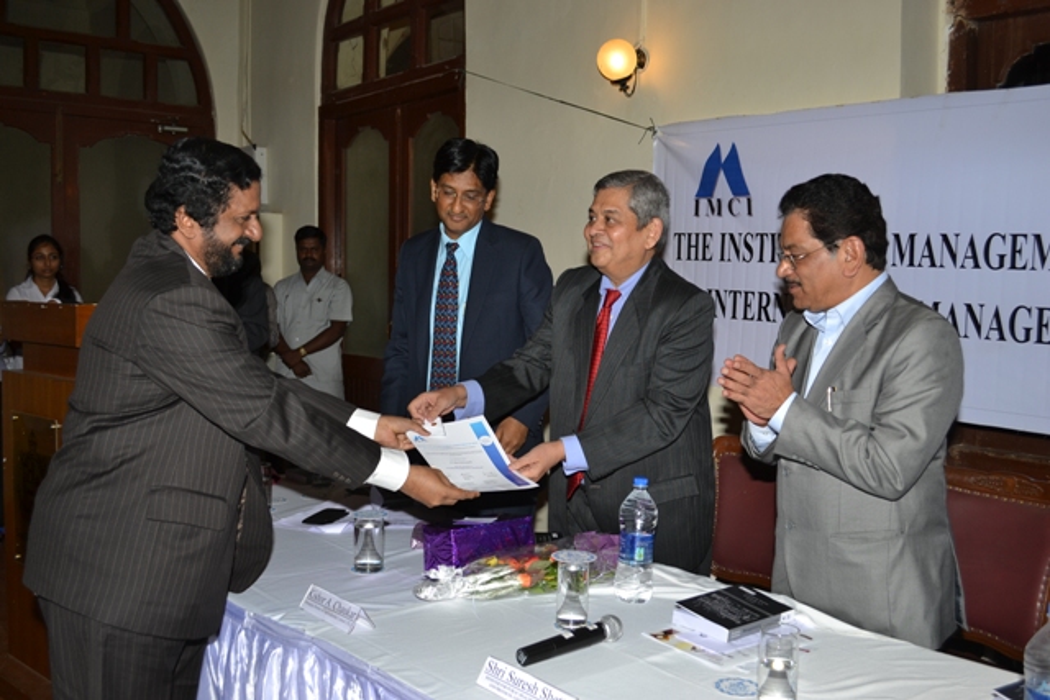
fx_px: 963
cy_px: 350
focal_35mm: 33
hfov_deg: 57.2
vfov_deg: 40.0
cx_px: 525
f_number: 4.5
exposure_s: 1/100
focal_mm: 22
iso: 200
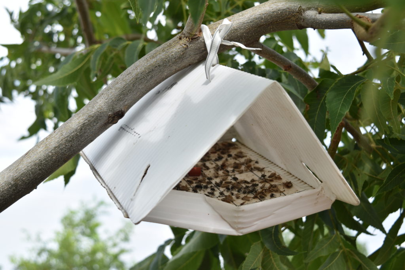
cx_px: 202
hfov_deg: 38.9
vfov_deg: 26.5
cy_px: 135
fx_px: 574
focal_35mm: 51
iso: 100
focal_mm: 34
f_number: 5.6
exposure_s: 1/200
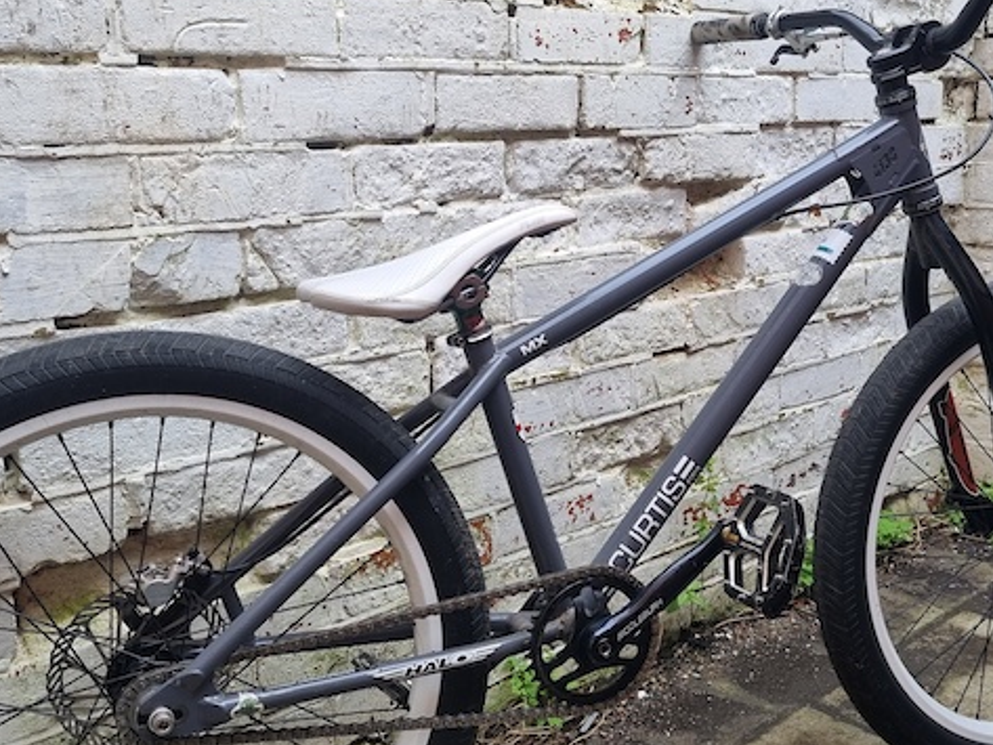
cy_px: 346
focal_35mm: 44
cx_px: 592
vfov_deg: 32.9
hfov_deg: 42.7
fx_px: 1263
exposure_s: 1/204
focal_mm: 5.4
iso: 50
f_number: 1.8
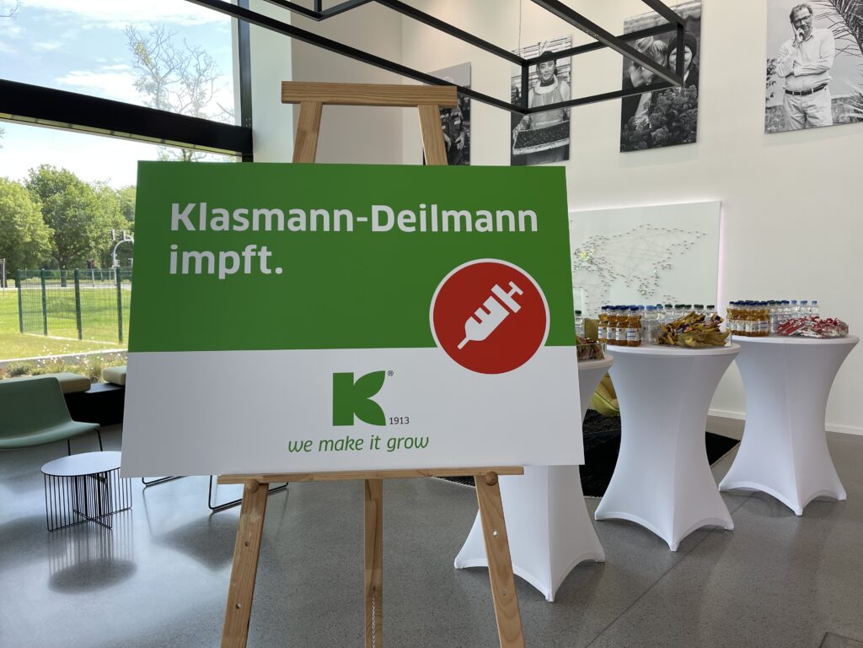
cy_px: 324
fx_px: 648
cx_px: 432
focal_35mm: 26
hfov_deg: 67.3
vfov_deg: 53.1
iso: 32
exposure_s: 1/165
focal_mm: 5.1
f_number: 1.6
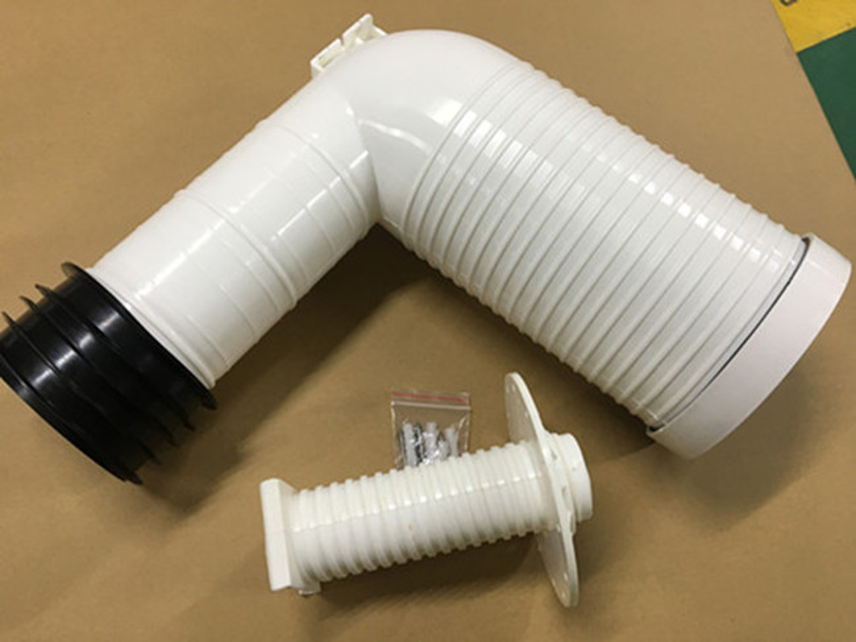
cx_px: 428
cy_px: 321
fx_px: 717
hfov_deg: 61.7
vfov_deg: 48.2
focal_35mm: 29
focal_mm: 4.15
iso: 64
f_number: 2.2
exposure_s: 1/33
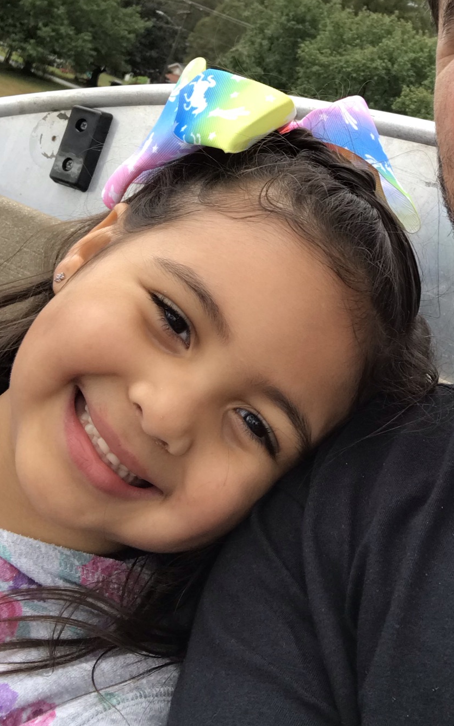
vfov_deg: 38.4
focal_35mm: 52
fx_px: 1029
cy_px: 233
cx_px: 395
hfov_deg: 24.3
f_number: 2.2
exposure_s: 1/227
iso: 25
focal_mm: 2.87
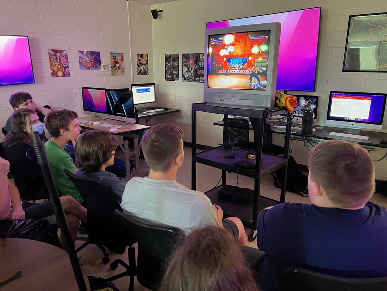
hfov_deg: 67.3
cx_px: 194
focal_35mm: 26
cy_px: 146
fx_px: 291
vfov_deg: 53.1
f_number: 1.6
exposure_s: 1/30
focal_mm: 5.1
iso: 640
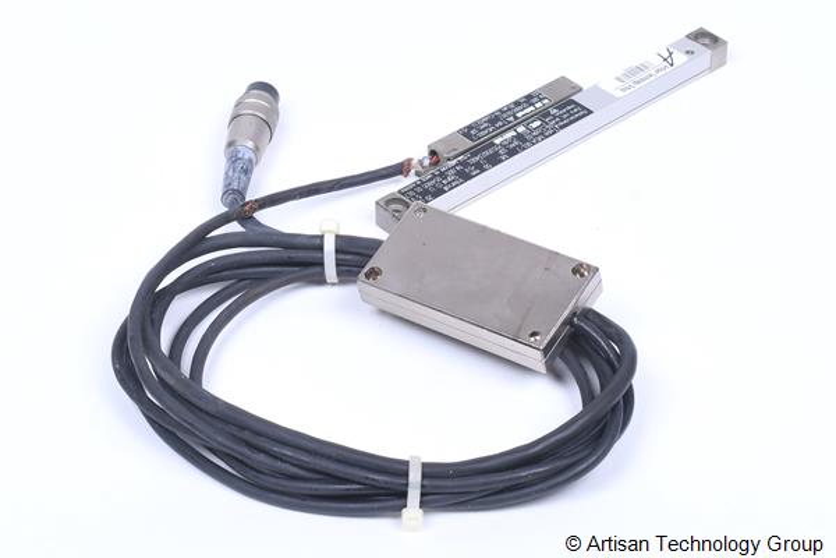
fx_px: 1393
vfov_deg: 22.6
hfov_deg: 33.4
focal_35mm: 60
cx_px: 418
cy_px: 279
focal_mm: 40
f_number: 16
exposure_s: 1/200
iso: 200
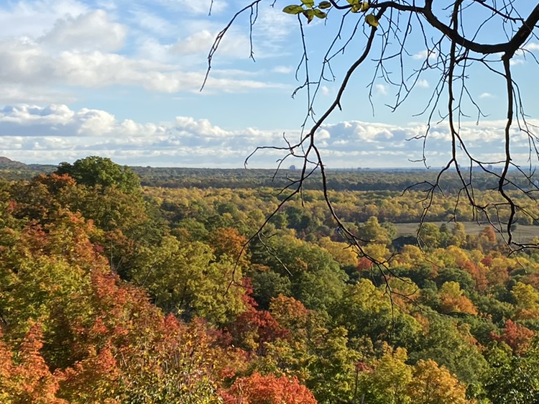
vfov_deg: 20.7
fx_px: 1105
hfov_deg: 27.0
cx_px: 413
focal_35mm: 71
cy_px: 165
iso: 32
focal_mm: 4.25
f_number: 1.8
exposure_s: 1/3497
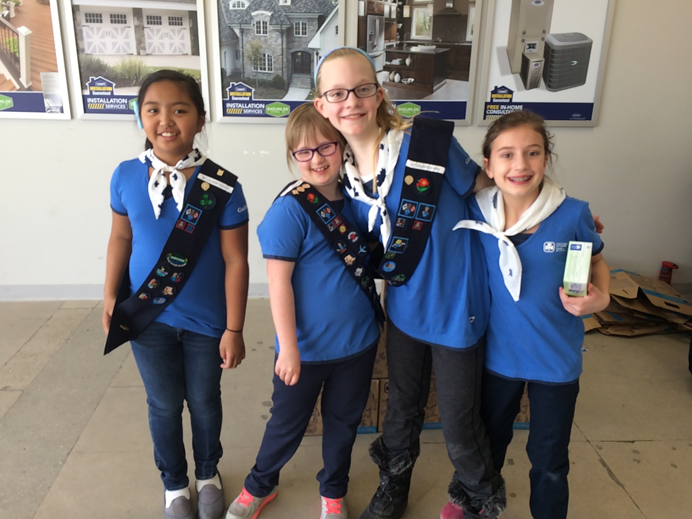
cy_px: 260
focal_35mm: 29
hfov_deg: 61.7
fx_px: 580
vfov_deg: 48.2
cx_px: 346
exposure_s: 1/120
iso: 50
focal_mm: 4.15
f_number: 2.2
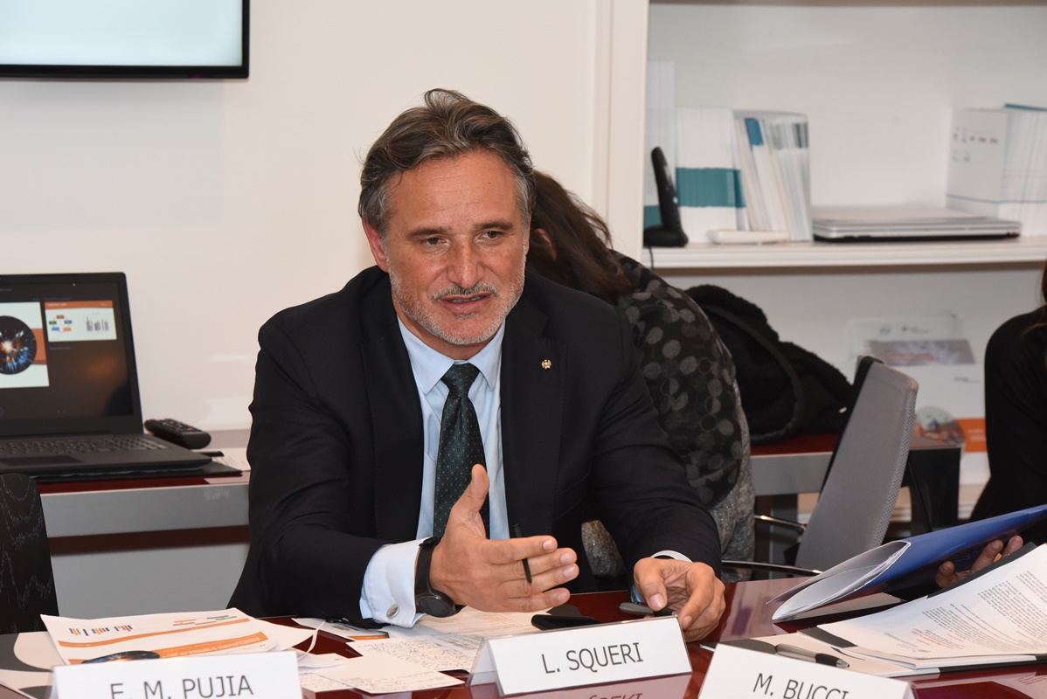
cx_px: 524
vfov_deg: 9.8
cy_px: 350
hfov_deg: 14.6
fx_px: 4073
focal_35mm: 140
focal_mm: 140
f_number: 9
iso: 3200
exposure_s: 1/100
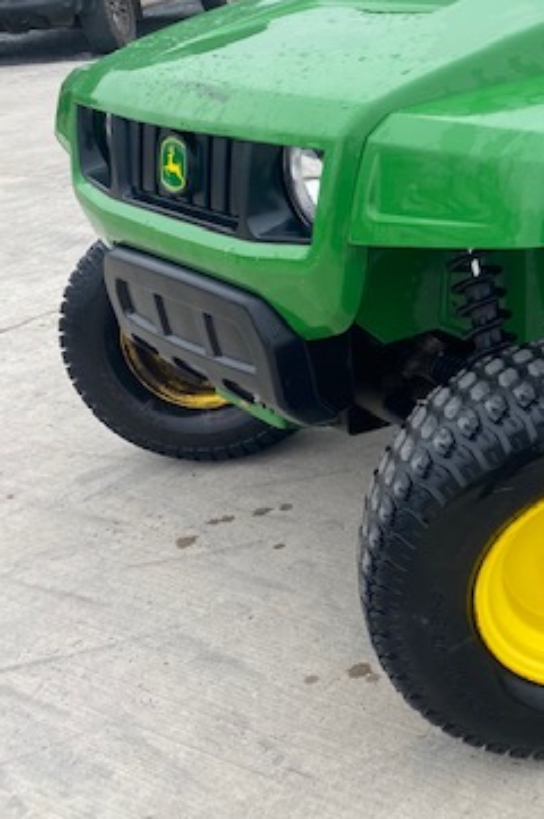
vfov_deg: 40.9
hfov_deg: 24.3
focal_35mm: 48
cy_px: 322
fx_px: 1090
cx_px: 721
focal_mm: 4.25
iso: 32
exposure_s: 1/534
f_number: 1.8
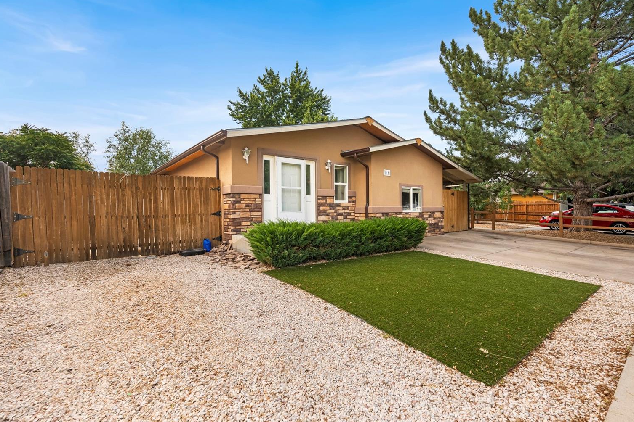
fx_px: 299
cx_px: 326
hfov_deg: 93.3
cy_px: 216
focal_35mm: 17
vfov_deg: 70.4
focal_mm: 16
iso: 500
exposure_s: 1/1000
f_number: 6.3
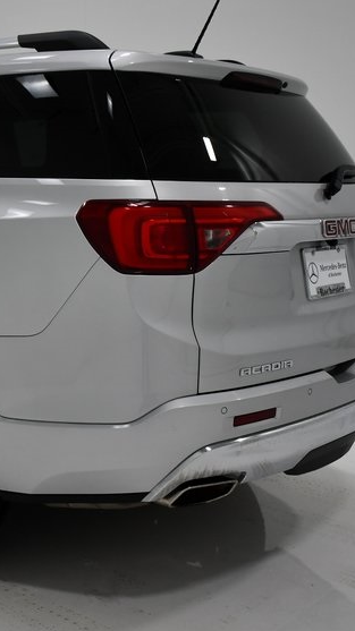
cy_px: 268
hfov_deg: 21.9
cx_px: -32
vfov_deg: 39.8
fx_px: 871
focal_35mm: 52
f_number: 3.5
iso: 500
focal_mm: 18
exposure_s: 1/250
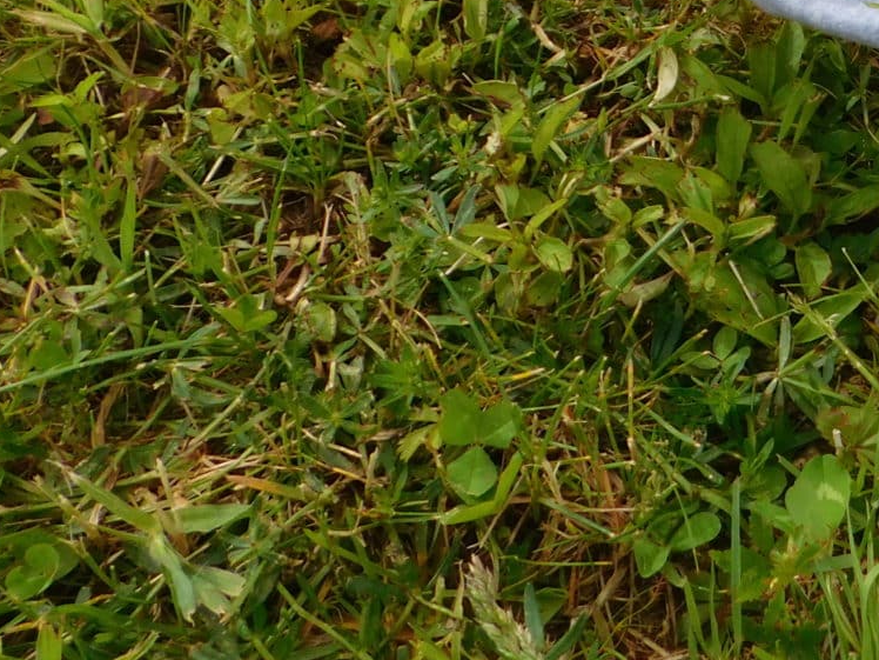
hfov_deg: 26.1
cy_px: -55
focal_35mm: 63
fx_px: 1600
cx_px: 1152
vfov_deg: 22.1
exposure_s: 1/1000
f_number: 3
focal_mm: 4
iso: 125
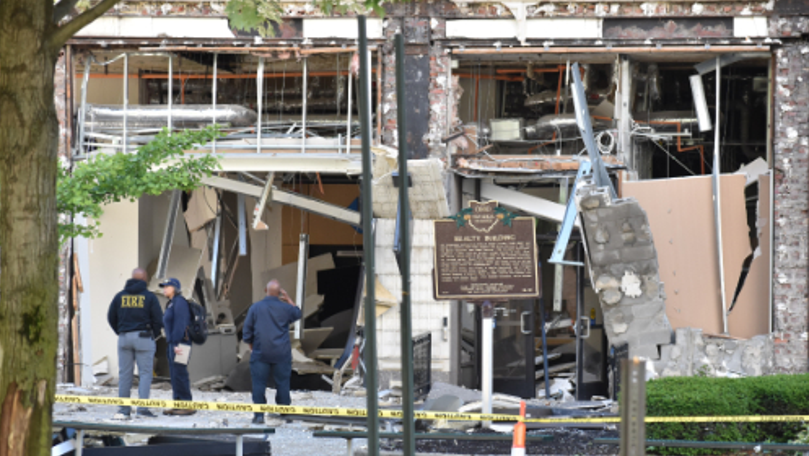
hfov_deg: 11.2
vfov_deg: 6.3
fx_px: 4142
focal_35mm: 193
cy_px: 252
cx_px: 405
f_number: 5.6
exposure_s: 1/400
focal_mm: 122
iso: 800
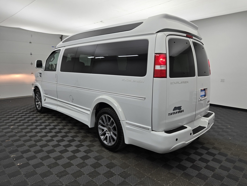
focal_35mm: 24
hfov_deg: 71.6
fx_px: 171
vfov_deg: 56.8
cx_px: 125
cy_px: 91
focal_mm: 5.4
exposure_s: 1/120
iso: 40
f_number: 1.8
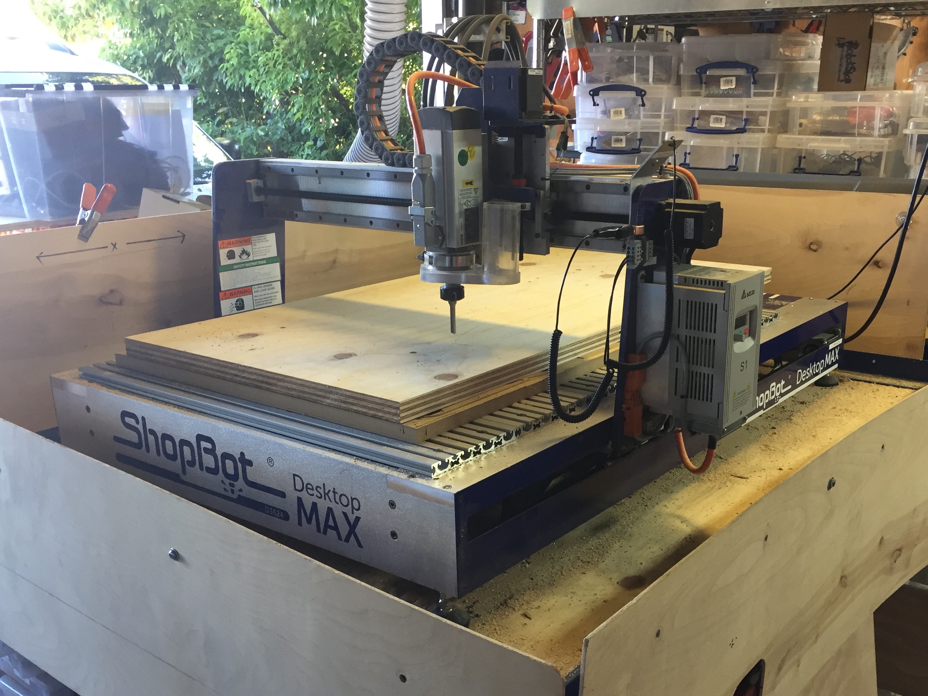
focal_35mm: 36
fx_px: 965
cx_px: 519
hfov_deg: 51.2
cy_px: 418
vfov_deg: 39.5
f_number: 2.2
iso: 64
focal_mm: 4.15
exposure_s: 1/30
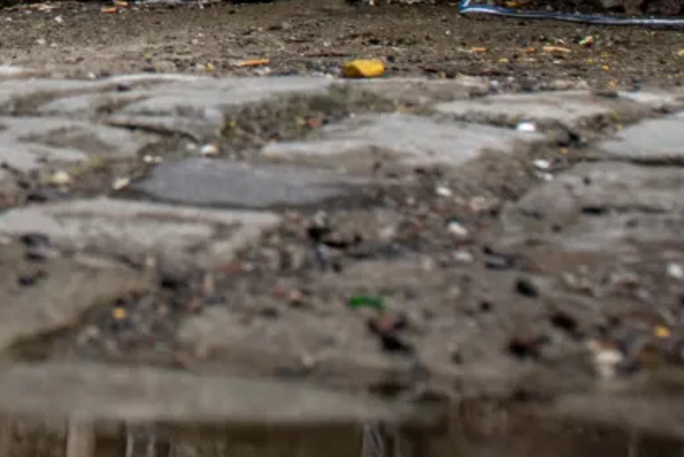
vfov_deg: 8.8
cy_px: -560
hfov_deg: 12.8
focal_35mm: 145
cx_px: -561
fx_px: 2756
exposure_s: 1/250
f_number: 7.1
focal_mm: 24
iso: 400
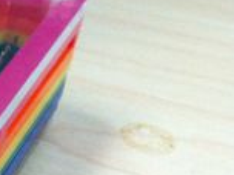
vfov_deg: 10.1
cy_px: 132
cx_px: -222
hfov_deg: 12.1
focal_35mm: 147
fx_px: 994
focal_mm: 3.85
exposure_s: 1/17
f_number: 2.8
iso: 200
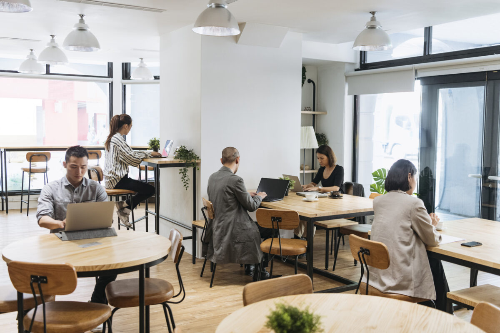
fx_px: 528
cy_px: 166
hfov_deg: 50.7
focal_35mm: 38
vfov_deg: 35.1
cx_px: 250
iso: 800
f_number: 2.8
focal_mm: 38
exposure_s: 1/160
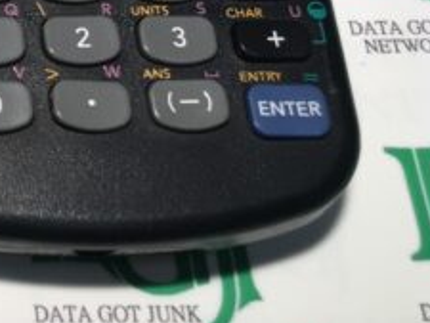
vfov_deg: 13.7
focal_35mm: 103
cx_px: -273
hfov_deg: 16.7
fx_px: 1280
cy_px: -118
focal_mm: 4.15
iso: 40
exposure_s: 1/120
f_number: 2.2
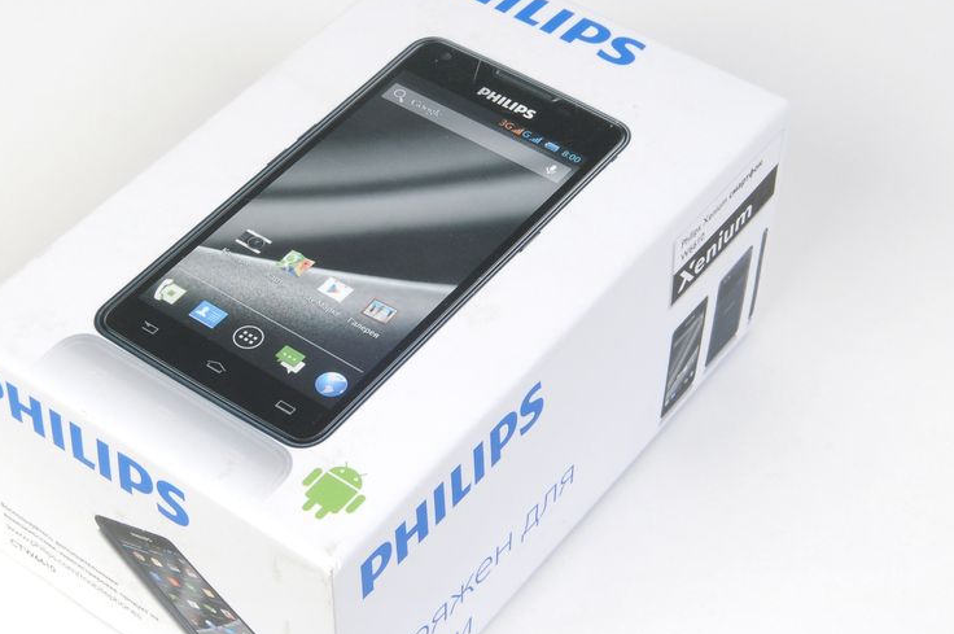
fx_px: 2141
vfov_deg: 16.8
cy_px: 350
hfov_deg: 25.1
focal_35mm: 81
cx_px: 386
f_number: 20
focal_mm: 31
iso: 200
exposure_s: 1/100
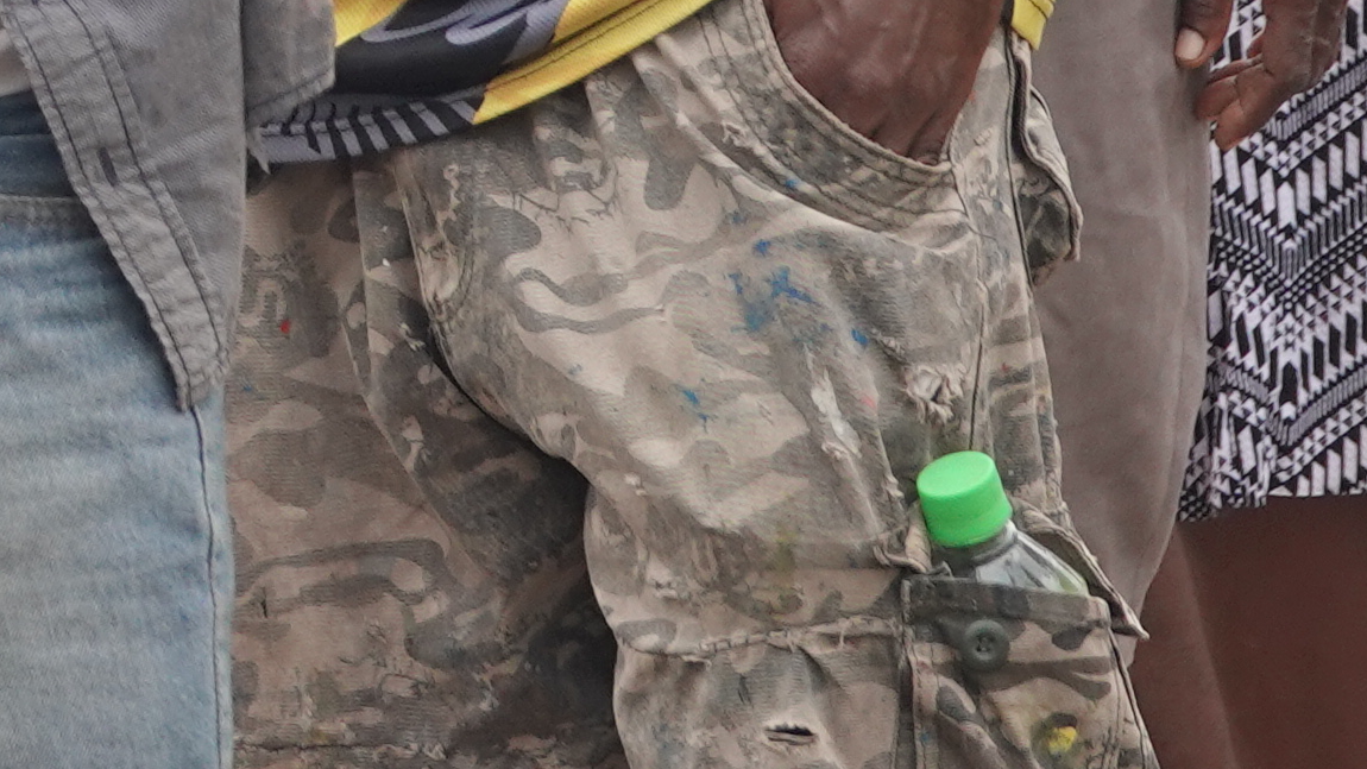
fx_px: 31972
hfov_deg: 2.4
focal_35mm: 882
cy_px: -594
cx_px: -1492
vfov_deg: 1.4
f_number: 4
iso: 160
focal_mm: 64.84
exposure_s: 1/200
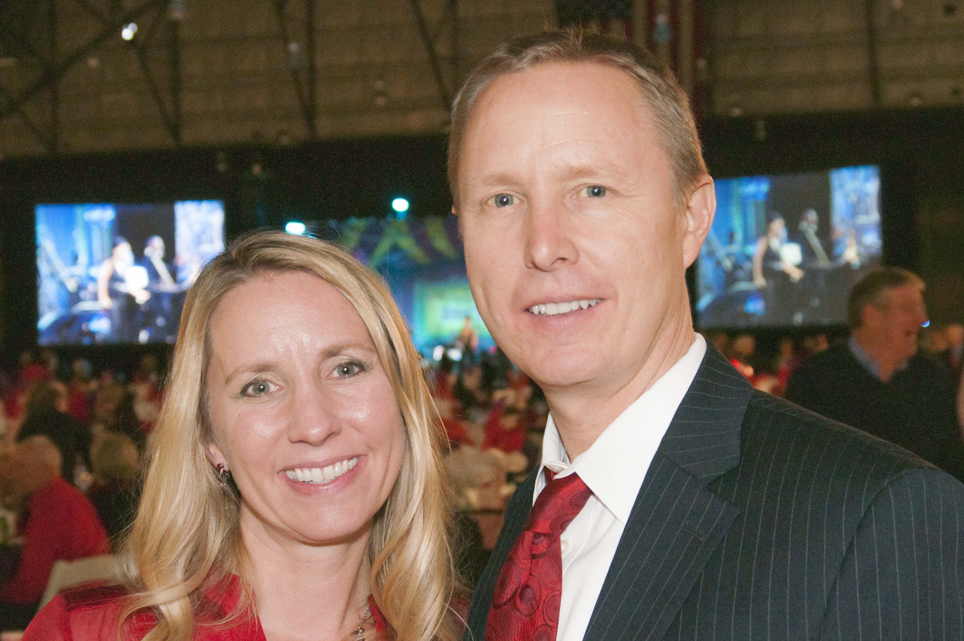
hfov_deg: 30.5
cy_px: 368
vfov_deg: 20.5
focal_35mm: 66
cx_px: 495
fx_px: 1765
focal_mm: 38
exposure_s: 1/60
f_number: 5.6
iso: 400
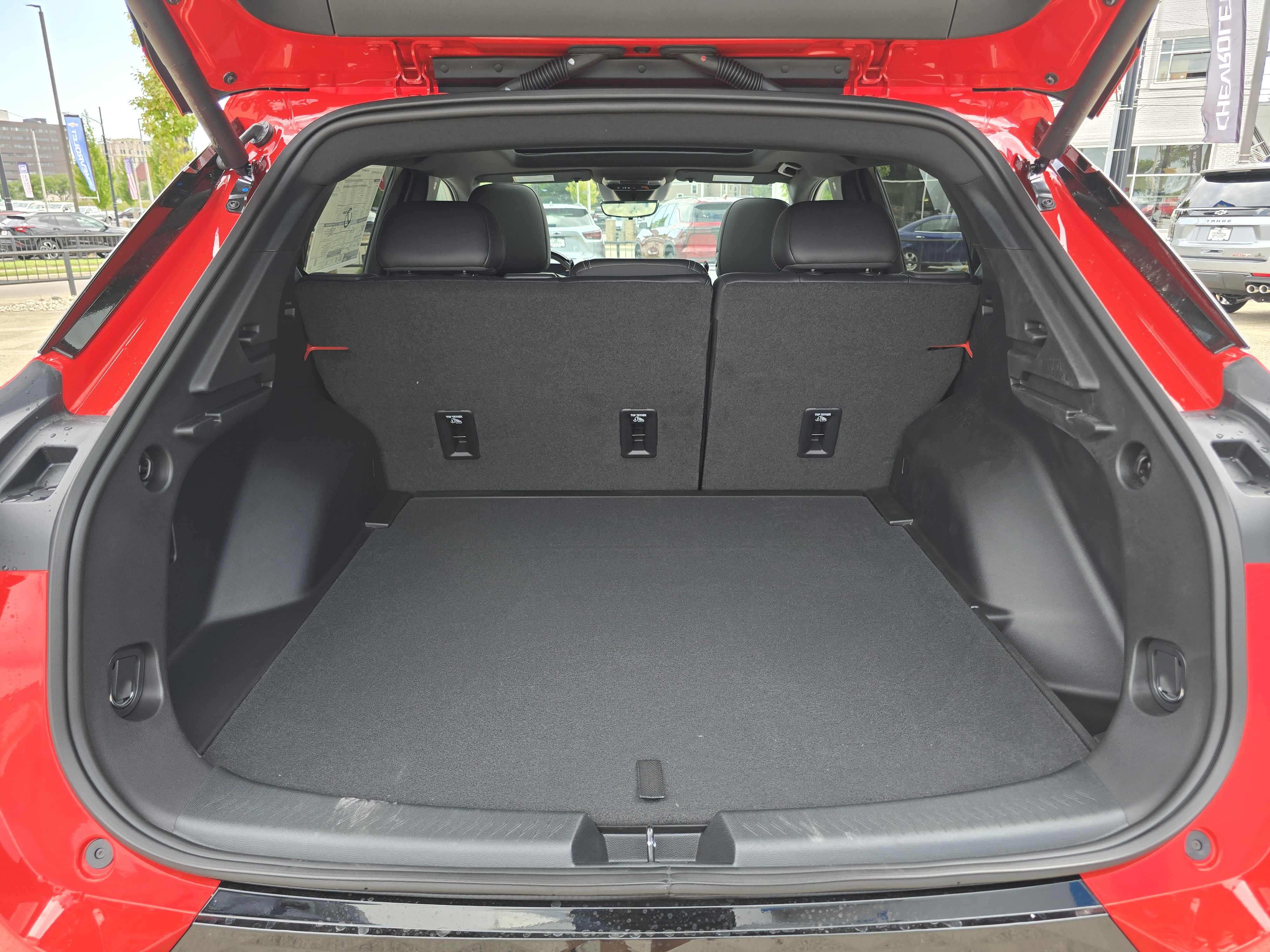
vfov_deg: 58.9
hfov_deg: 73.9
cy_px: 476
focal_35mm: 23
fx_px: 844
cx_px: 635
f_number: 1.7
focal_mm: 6.3
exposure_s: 1/180
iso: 40
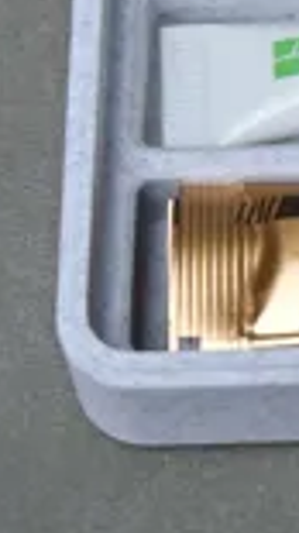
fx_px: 7454
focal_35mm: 528
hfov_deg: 2.2
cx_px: 1468
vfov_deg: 4.1
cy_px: -450
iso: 100
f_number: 20
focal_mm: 78
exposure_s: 1/200
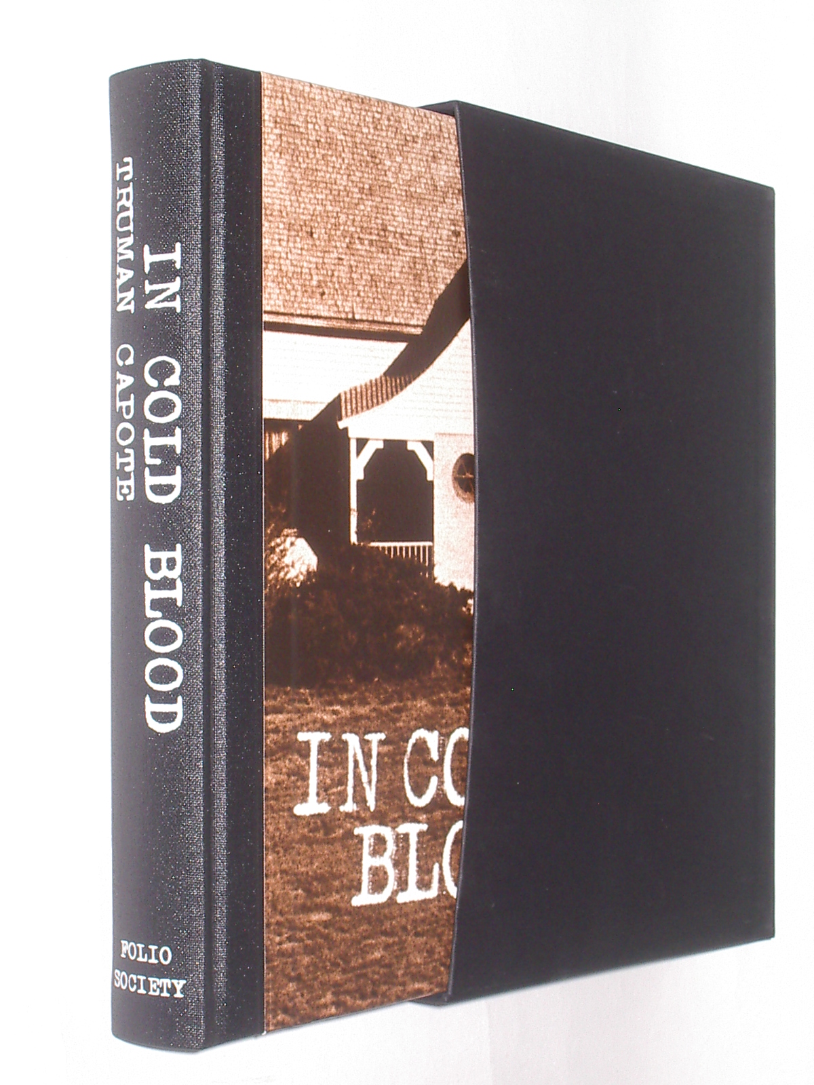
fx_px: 2383
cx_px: 407
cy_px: 542
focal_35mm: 76
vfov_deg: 25.7
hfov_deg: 19.4
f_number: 6.9
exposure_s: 1/80
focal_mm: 11.5
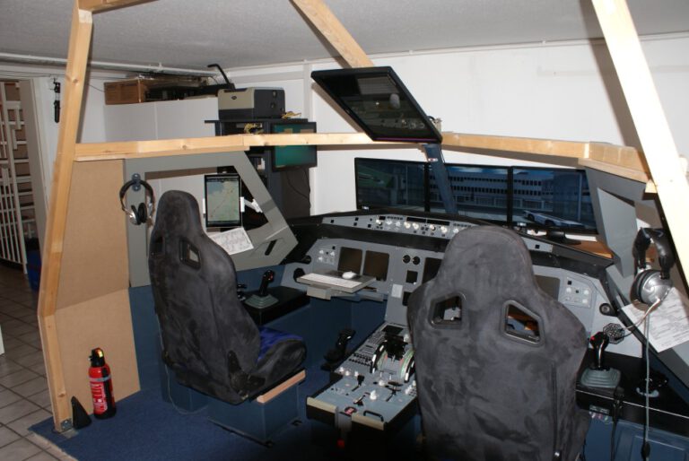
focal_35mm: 27
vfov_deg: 48.0
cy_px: 230
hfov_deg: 67.3
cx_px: 344
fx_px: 517
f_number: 5.6
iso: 400
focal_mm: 18
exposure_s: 1/60
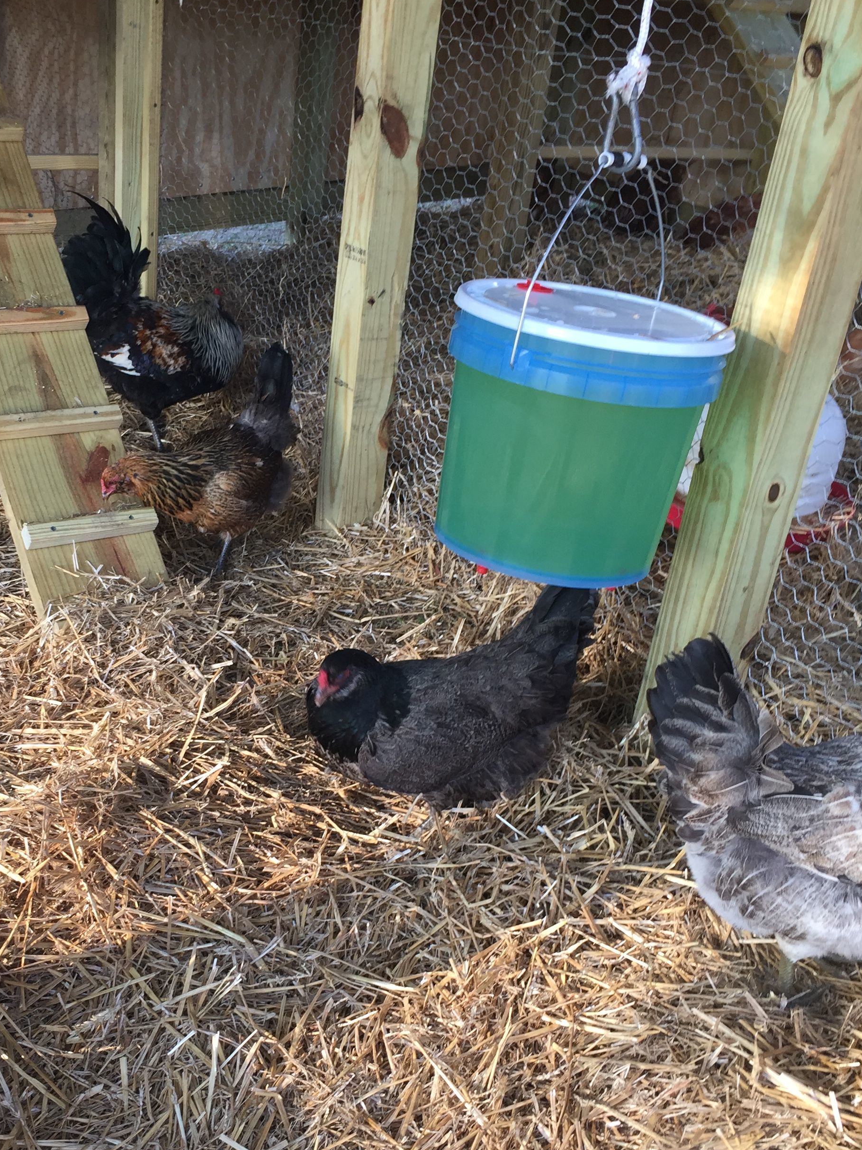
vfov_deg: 47.6
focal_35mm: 39
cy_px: 684
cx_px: 285
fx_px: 1295
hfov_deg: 36.4
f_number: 2.2
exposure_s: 1/120
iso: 32
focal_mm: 4.15
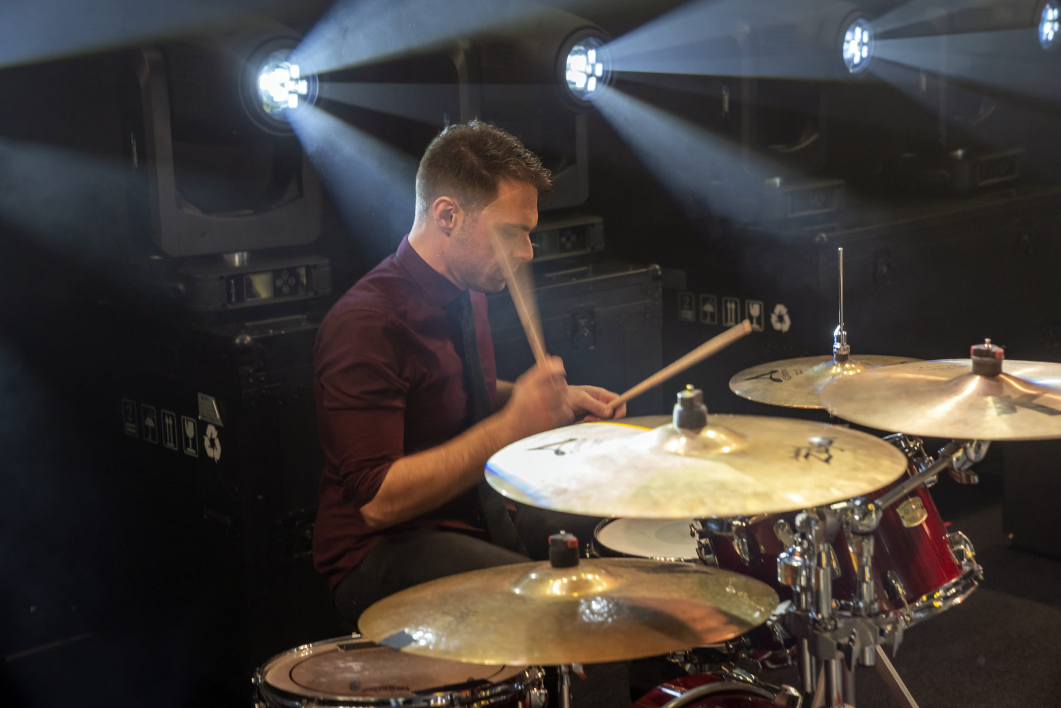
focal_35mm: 58
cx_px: 530
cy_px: 354
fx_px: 1709
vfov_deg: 23.4
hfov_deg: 34.5
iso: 1600
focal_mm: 58
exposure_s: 1/60
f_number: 4
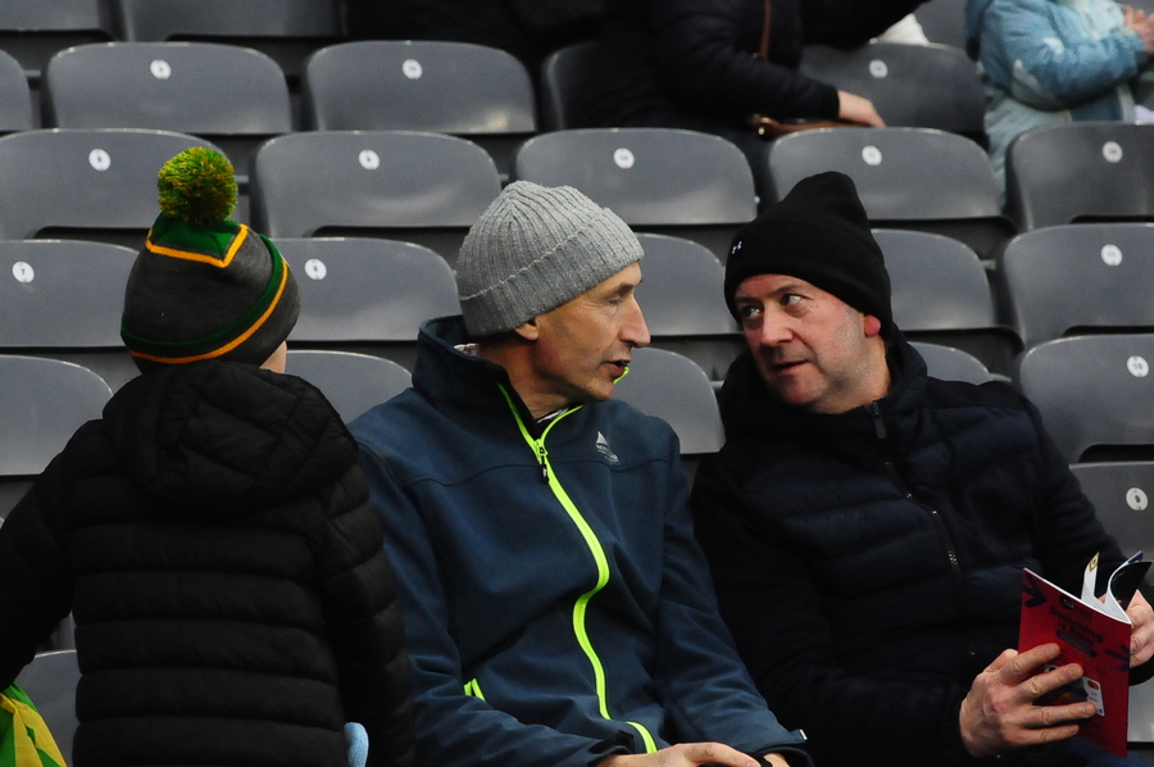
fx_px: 7445
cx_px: 577
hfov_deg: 8.9
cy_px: 384
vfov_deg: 5.9
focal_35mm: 232
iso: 3200
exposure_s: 1/250
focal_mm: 155
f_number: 8
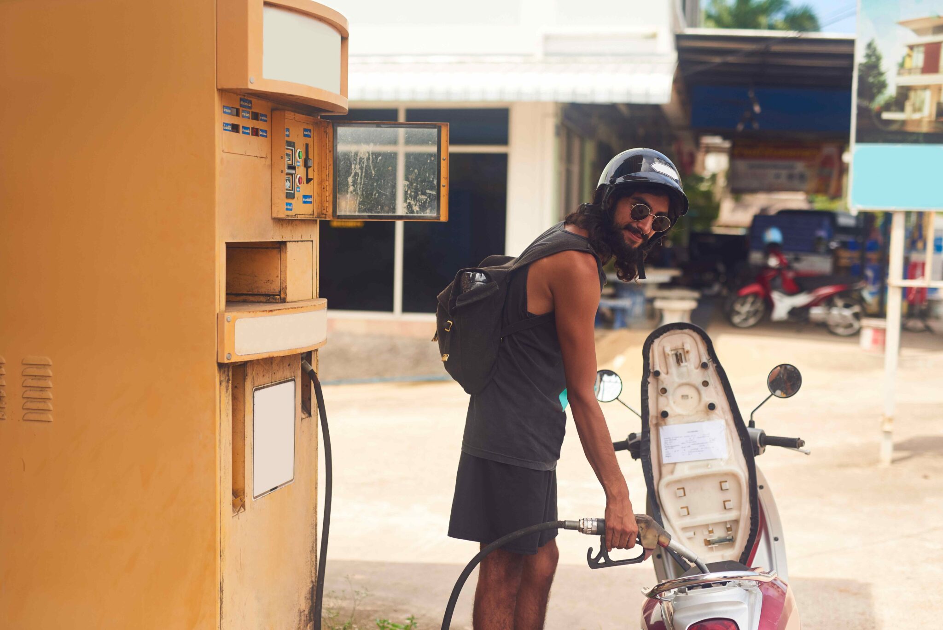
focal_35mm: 50
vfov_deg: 27.0
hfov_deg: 39.6
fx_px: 1310
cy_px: 315
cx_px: 472
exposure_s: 1/8000
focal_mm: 50
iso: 500
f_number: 2.2
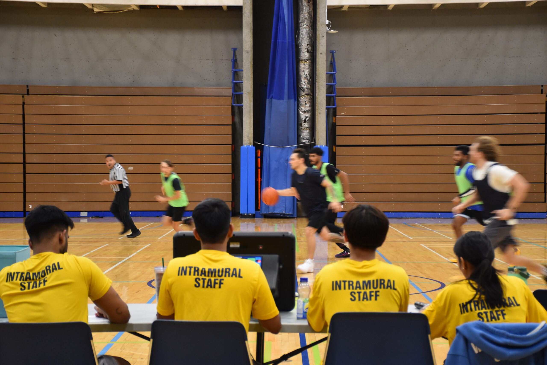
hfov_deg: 27.0
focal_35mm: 75
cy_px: 182
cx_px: 274
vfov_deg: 18.2
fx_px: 1140
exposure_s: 1/60
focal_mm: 50
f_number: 4.8
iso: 900
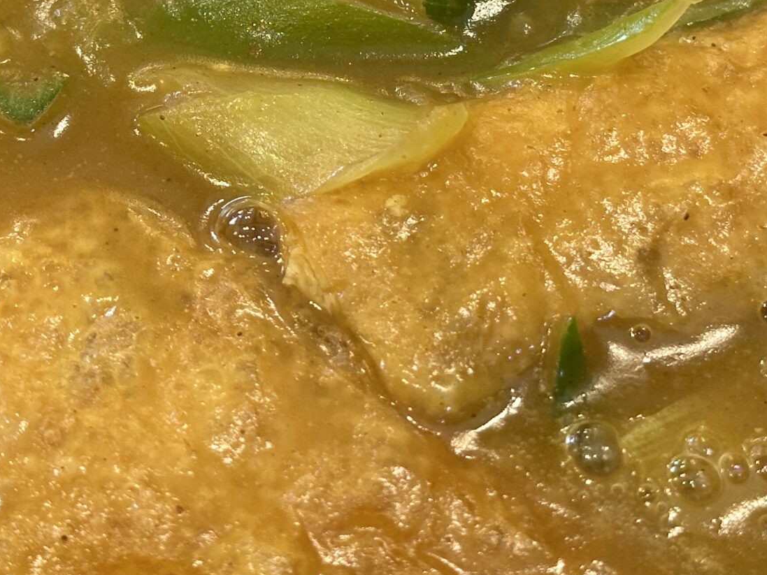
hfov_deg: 17.6
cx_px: 321
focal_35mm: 112
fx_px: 2482
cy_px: -24
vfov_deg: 13.0
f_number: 1.78
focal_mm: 6.86
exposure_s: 1/50
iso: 100
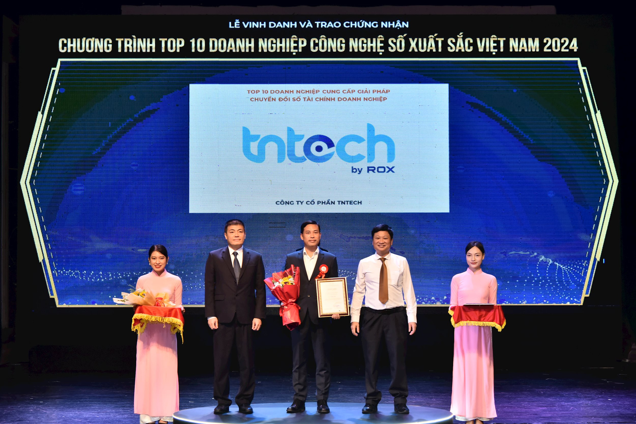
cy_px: 212
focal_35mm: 62
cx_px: 318
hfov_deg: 32.4
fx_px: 1096
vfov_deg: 21.9
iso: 1250
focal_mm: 62
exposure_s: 1/160
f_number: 5
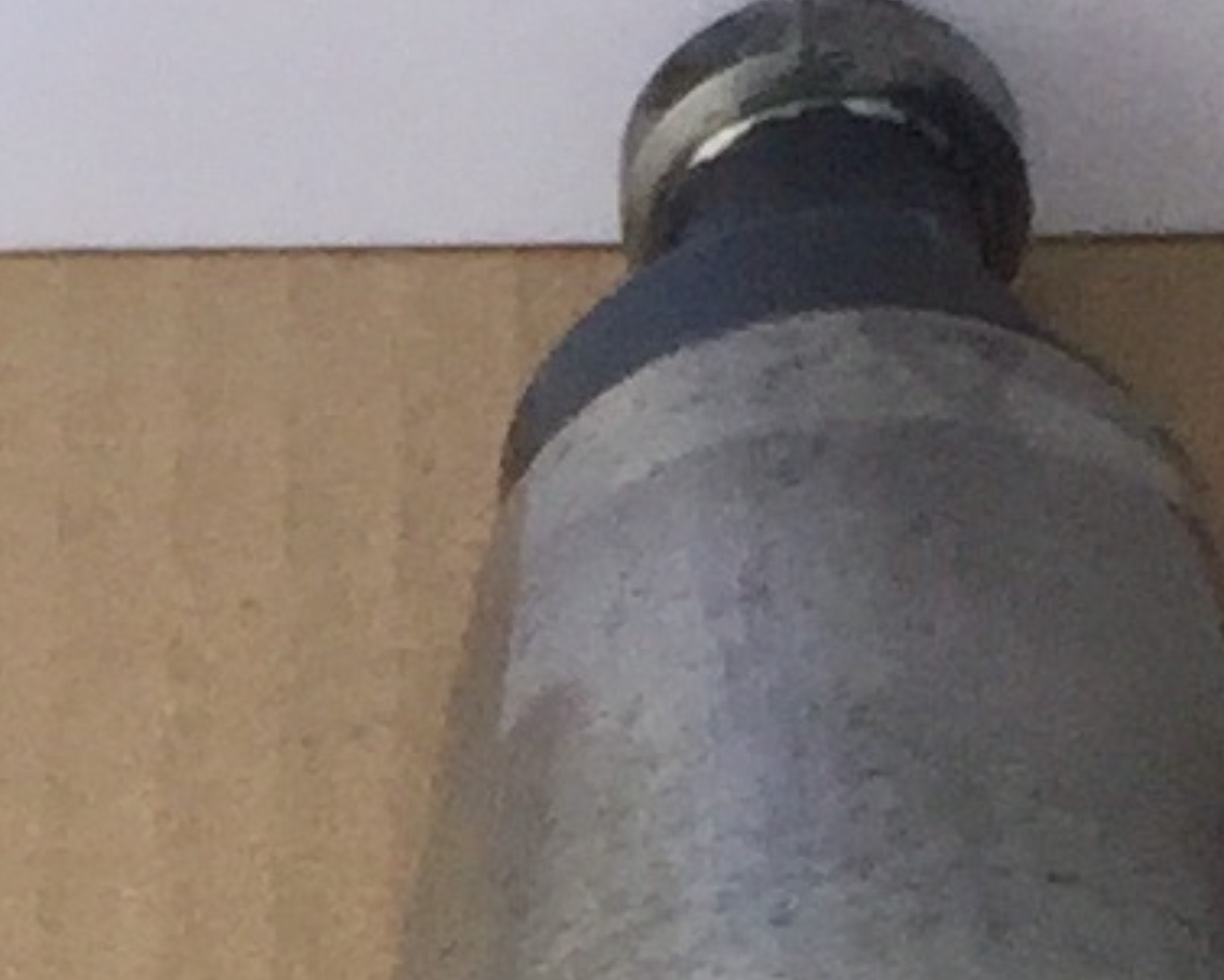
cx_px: 487
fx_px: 8880
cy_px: 1791
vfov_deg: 6.2
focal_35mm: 245
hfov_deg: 7.9
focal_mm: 4.15
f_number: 2.2
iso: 50
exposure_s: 1/100
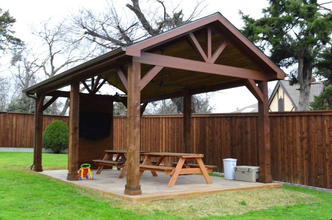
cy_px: 110
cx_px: 166
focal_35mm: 39
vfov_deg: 34.1
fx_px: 359
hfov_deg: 49.6
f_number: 14
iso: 3200
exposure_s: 1/40
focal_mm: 26
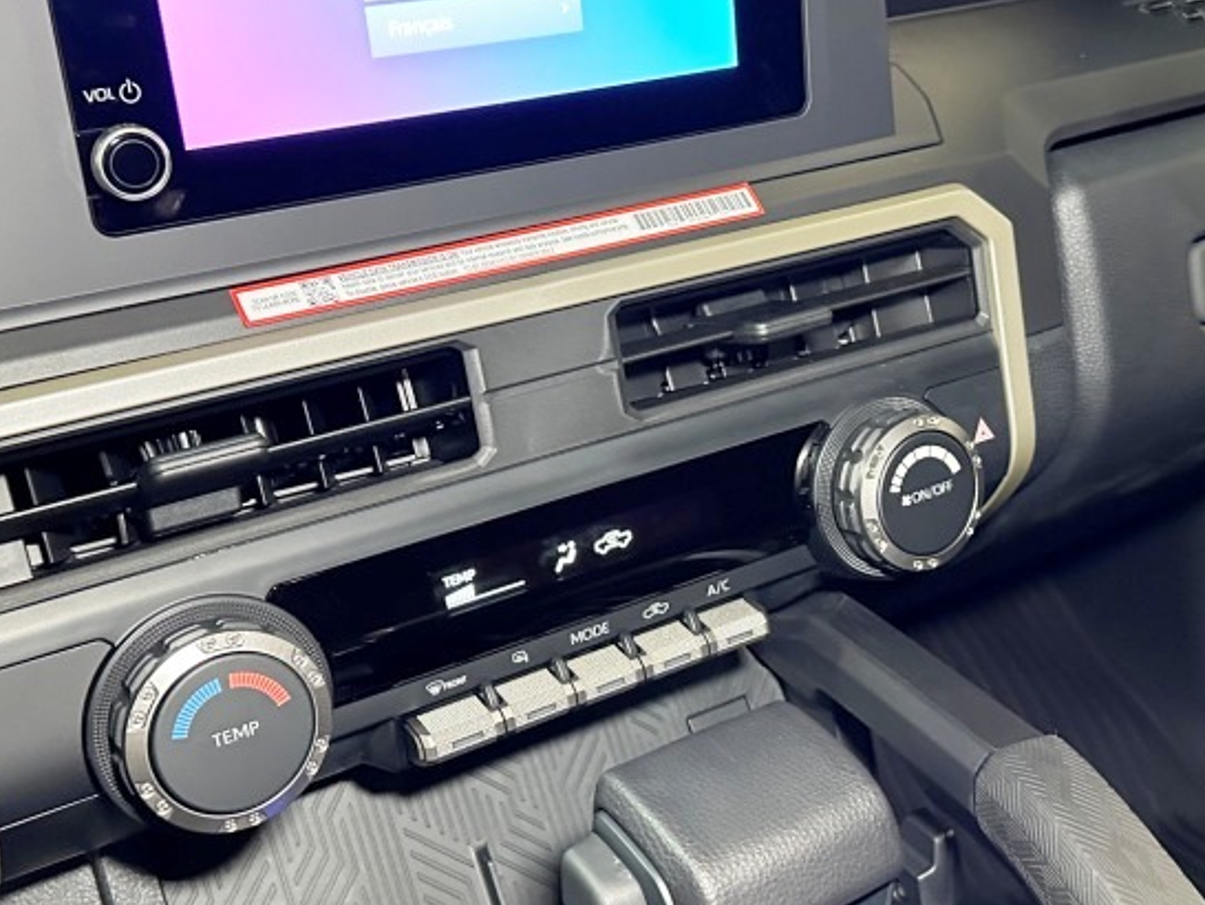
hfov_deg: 42.0
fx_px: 1567
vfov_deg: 32.2
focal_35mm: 45
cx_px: 691
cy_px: 437
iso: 800
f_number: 1.78
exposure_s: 1/40
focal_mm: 6.86
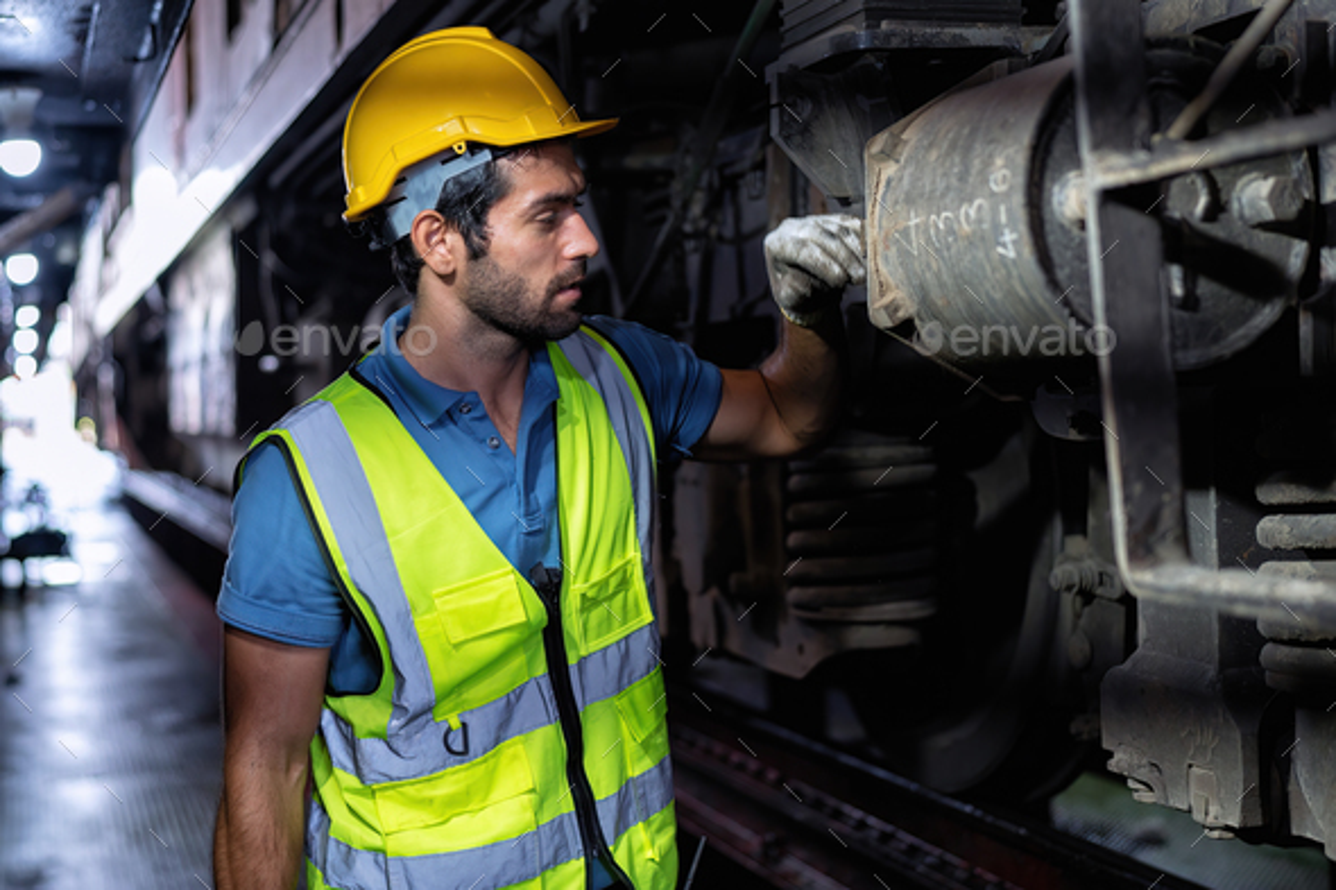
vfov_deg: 26.0
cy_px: 445
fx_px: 1929
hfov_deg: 38.2
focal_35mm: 52
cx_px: 668
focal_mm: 35
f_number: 1.4
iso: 250
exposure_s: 1/250
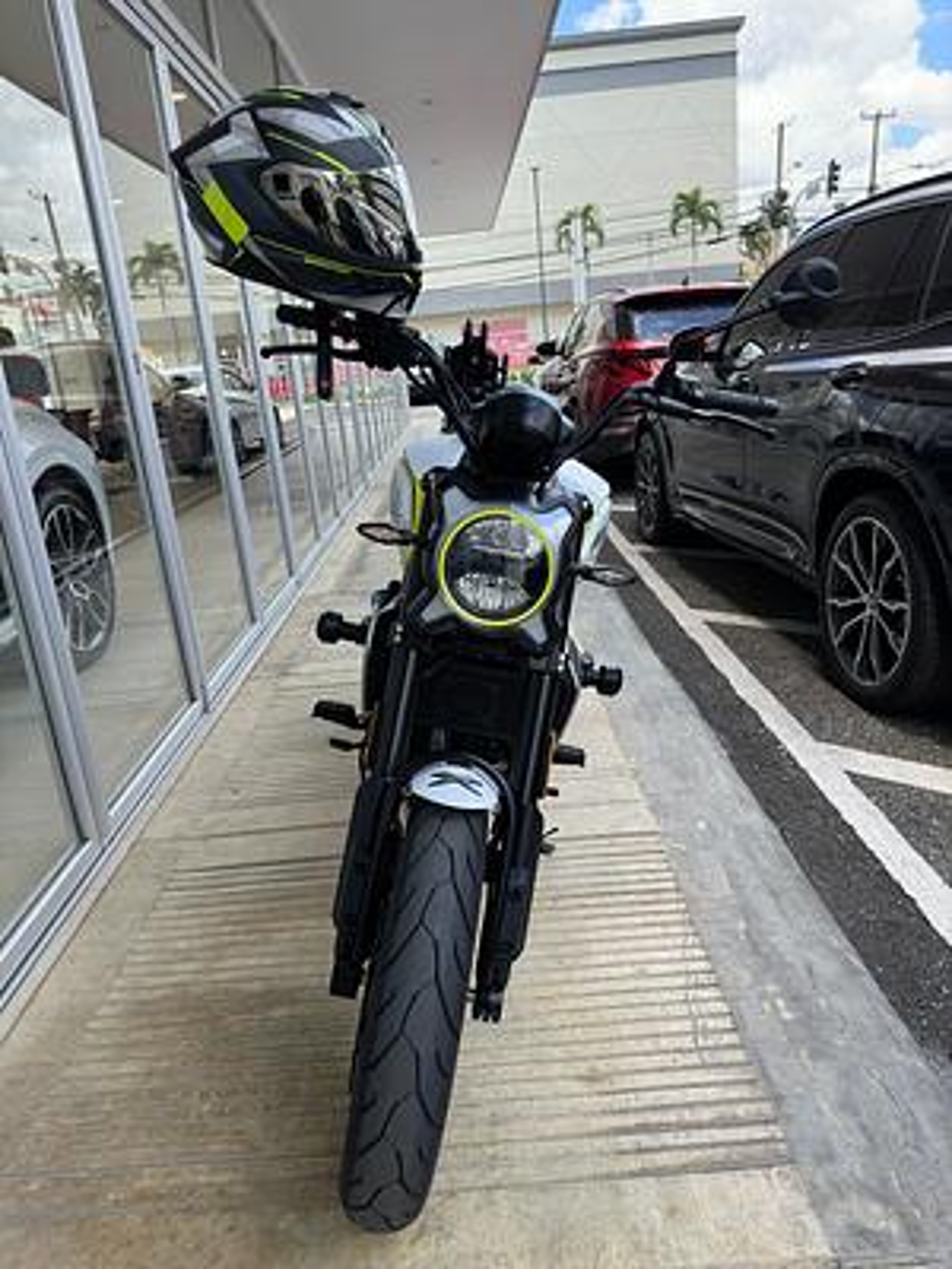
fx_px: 880
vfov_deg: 71.6
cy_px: 634
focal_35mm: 24
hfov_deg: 56.8
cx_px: 476
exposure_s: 1/1029
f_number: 1.78
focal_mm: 6.86
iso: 80
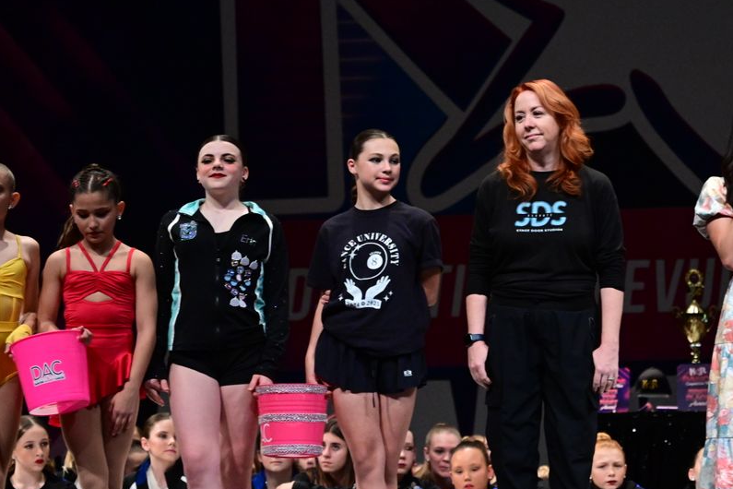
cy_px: 189
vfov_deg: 10.4
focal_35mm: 132
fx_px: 2687
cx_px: 468
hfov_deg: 15.5
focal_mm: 70
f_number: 2.8
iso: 4000
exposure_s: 1/800
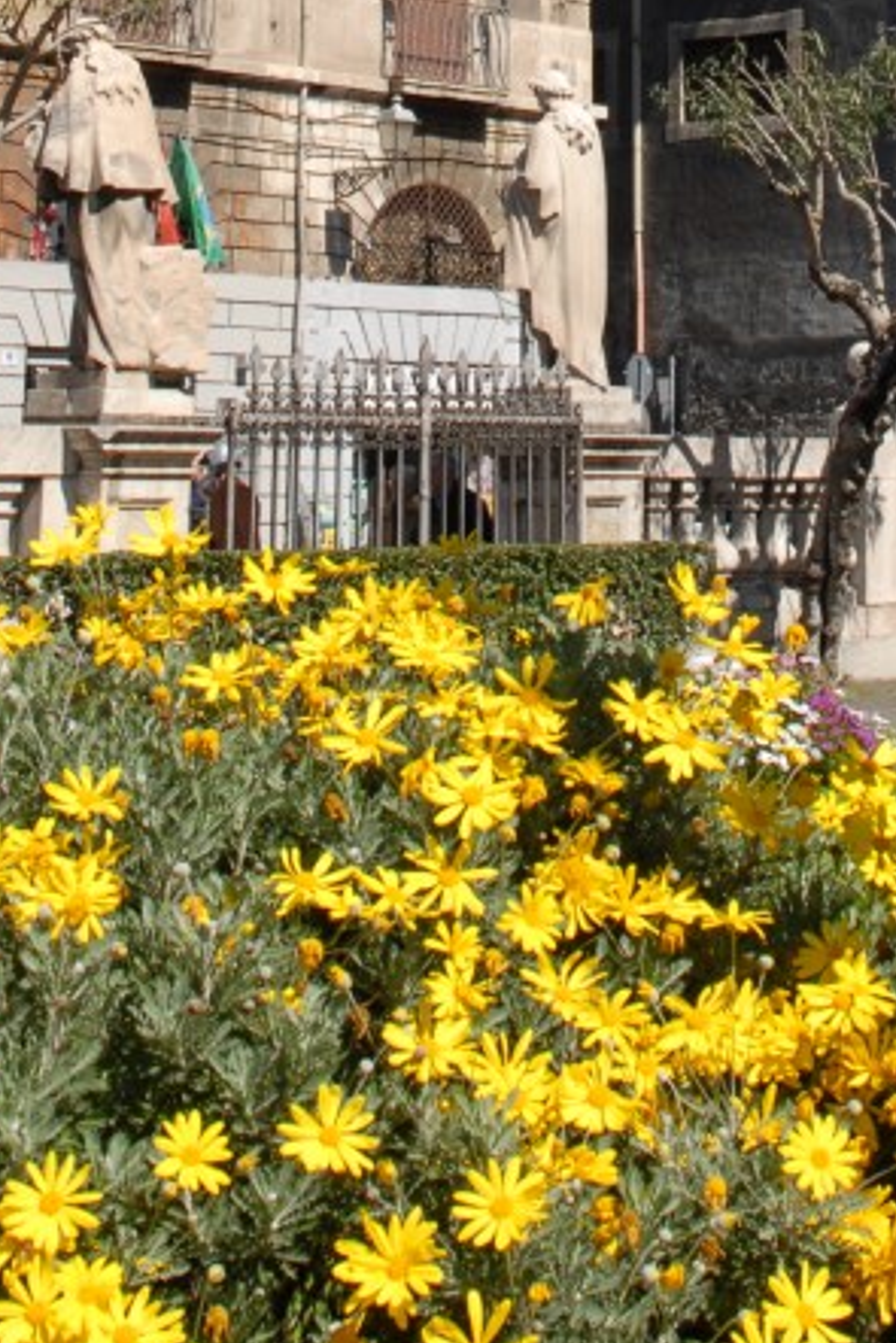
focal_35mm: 87
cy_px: -444
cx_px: 671
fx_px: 3245
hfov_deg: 15.6
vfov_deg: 21.0
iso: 125
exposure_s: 1/250
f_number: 9
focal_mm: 20
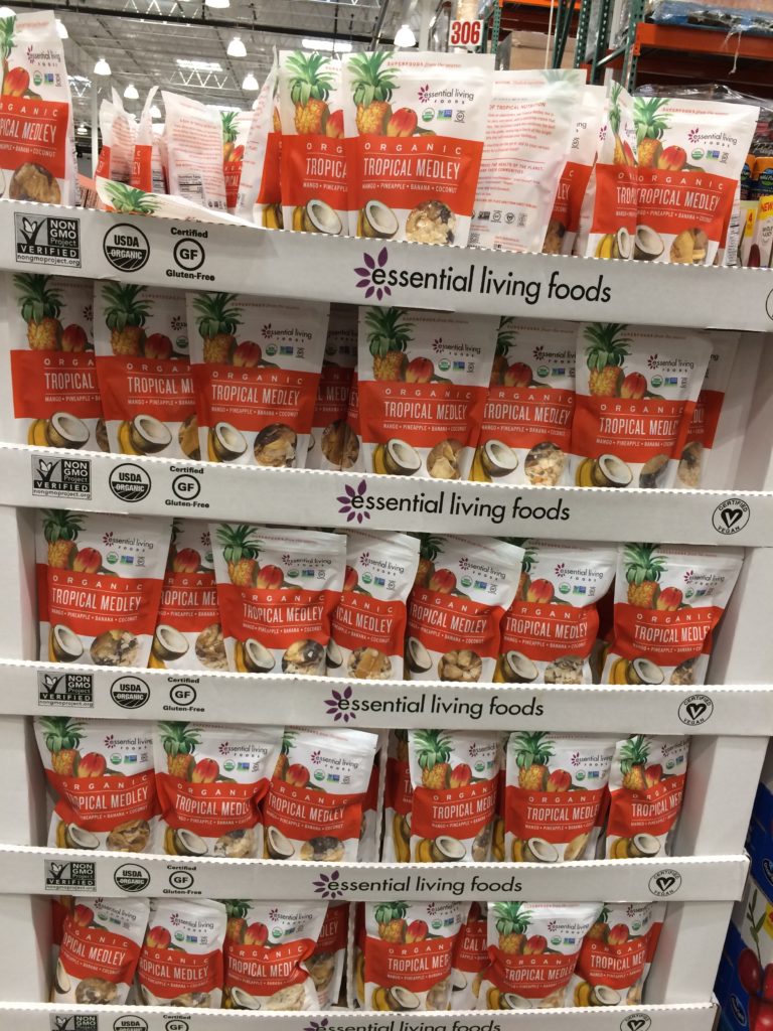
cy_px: 516
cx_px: 386
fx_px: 863
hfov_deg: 48.2
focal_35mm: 29
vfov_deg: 61.7
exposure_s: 1/30
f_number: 2.2
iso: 64
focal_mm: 4.15
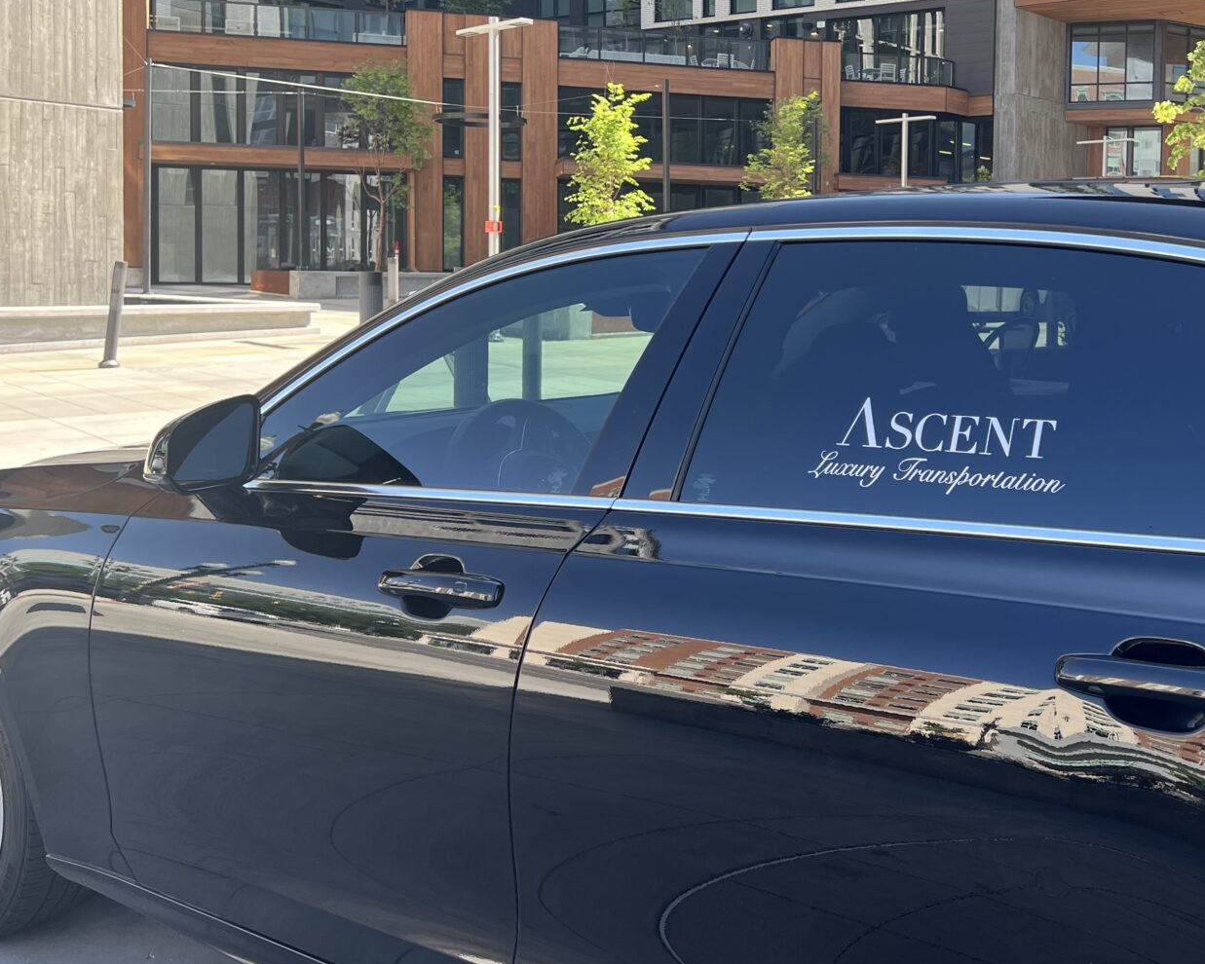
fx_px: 1498
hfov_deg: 42.9
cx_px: 849
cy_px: 338
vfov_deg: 35.4
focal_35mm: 42
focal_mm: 5.7
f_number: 1.5
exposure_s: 1/480
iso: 50
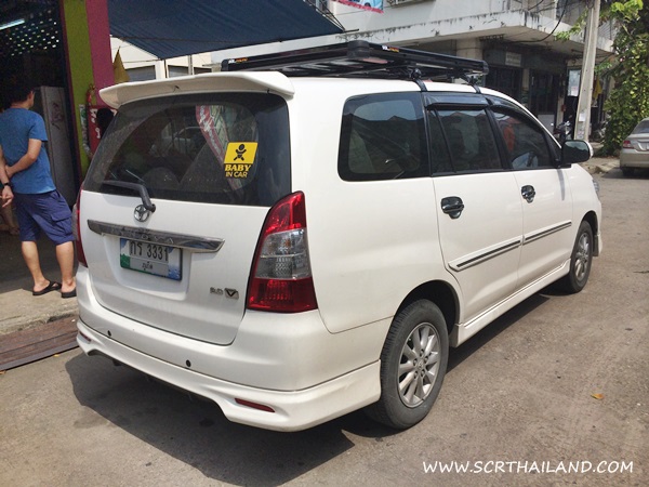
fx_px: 562
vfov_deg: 46.8
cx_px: 324
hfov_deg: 60.0
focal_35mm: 30
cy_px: 244
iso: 40
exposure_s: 1/4115
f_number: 2.2
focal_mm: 4.12
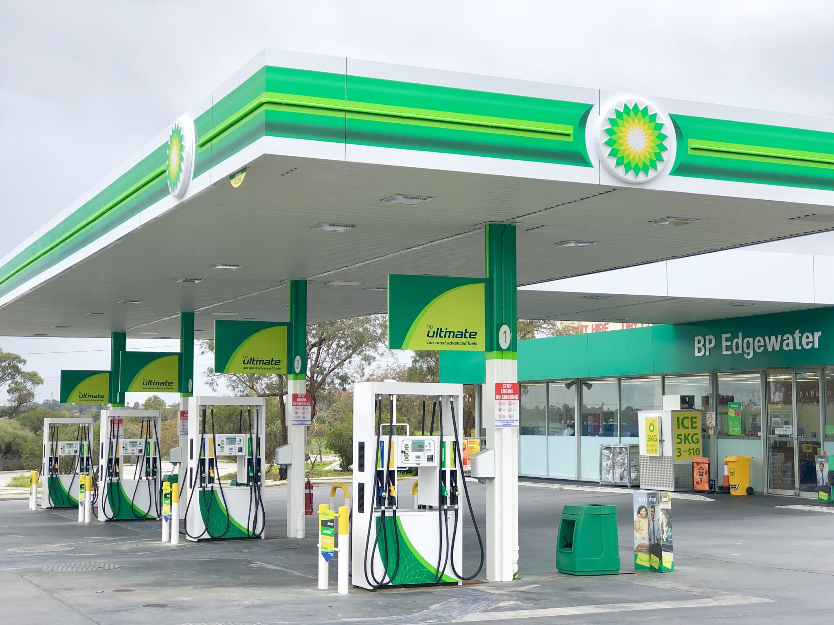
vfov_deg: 25.7
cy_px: 312
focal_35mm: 57
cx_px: 417
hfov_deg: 33.8
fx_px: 1373
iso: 20
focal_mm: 6.6
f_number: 2.8
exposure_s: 1/120
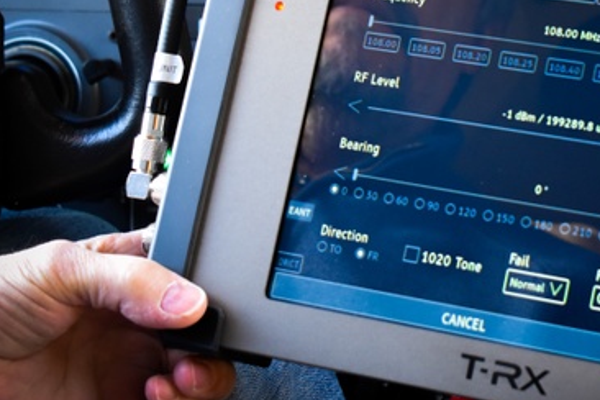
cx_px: 466
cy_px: 84
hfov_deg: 16.2
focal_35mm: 126
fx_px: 2100
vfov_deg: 10.8
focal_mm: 48
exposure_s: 1/60
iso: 1100
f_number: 5.3
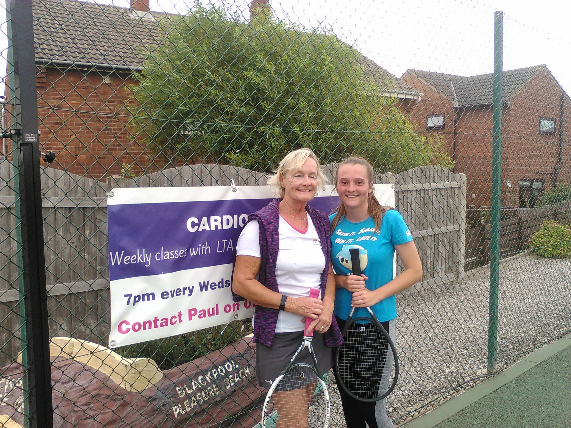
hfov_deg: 46.8
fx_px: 660
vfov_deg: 36.0
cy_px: 214
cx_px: 286
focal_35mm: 40
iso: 100
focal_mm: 4.21
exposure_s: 1/120
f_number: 2.4
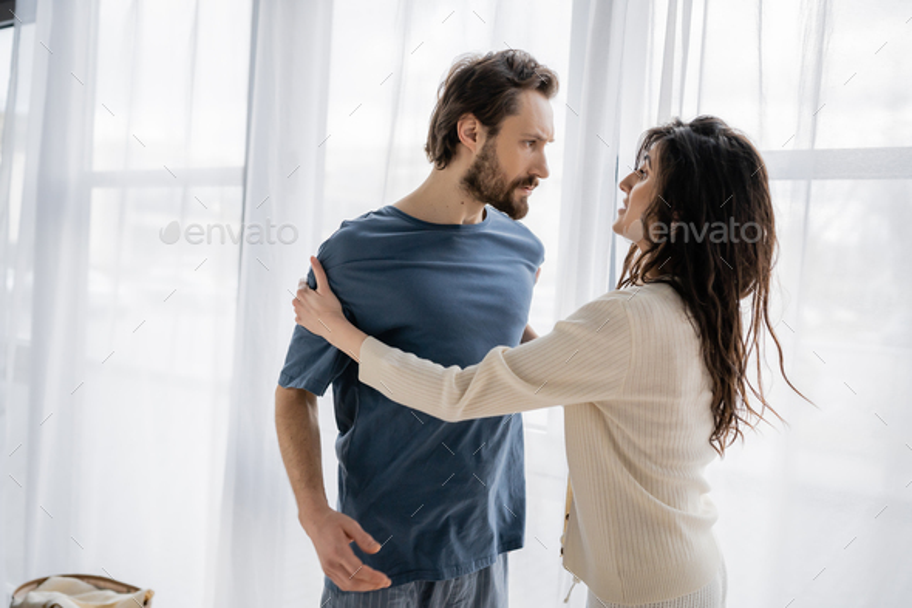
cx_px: 456
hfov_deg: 54.4
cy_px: 304
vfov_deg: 37.8
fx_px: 886
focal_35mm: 35
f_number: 2.2
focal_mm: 35
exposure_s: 1/500
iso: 400
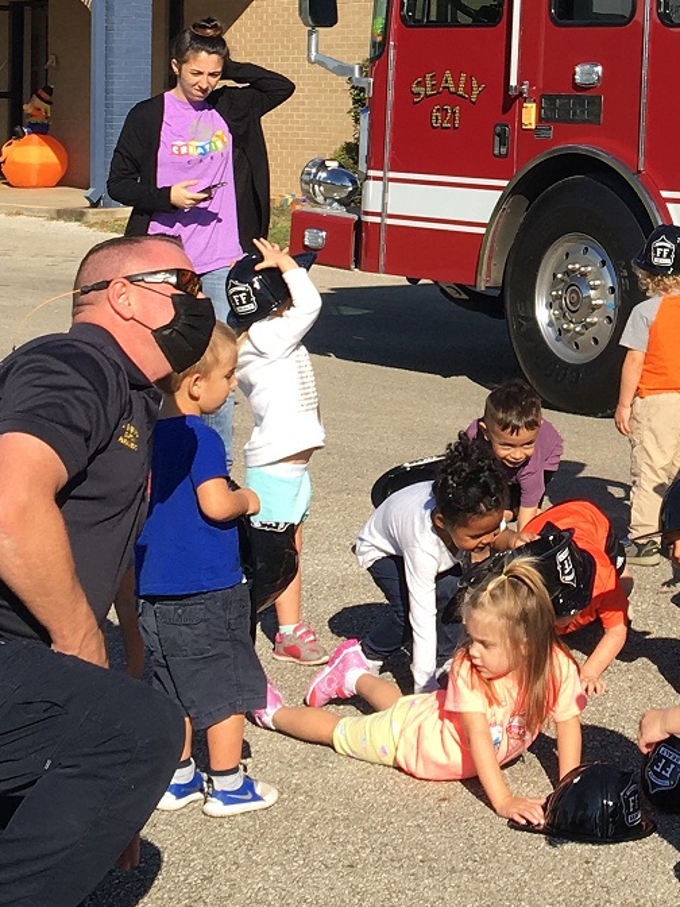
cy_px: 85
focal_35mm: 87
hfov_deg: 16.6
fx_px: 2279
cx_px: 702
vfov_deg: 22.0
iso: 25
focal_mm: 4.15
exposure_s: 1/1350
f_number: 2.2
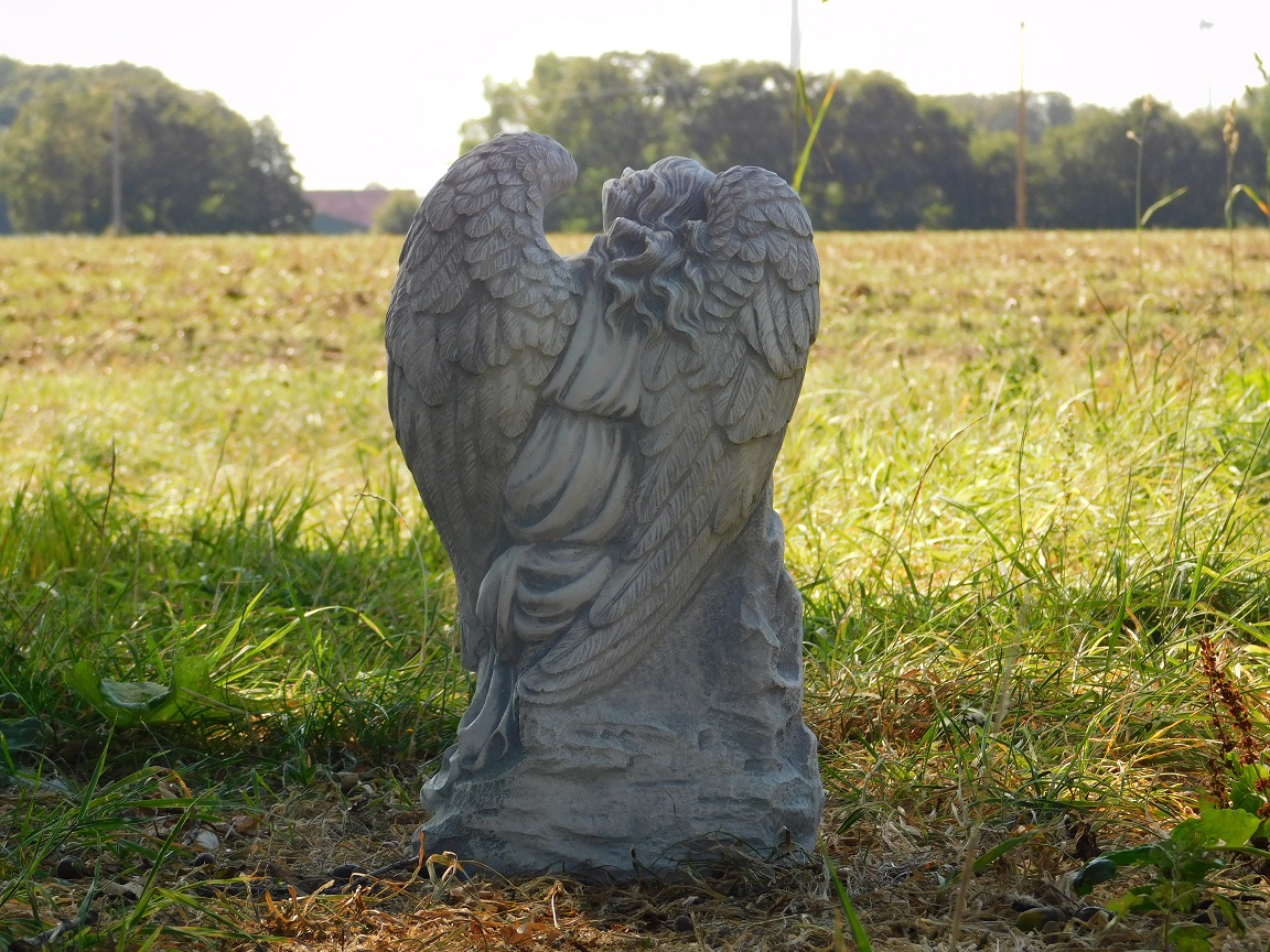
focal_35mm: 134
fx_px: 4916
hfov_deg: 14.7
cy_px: 476
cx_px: 635
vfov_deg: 11.1
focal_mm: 23.7
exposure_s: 1/250
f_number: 5
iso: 125
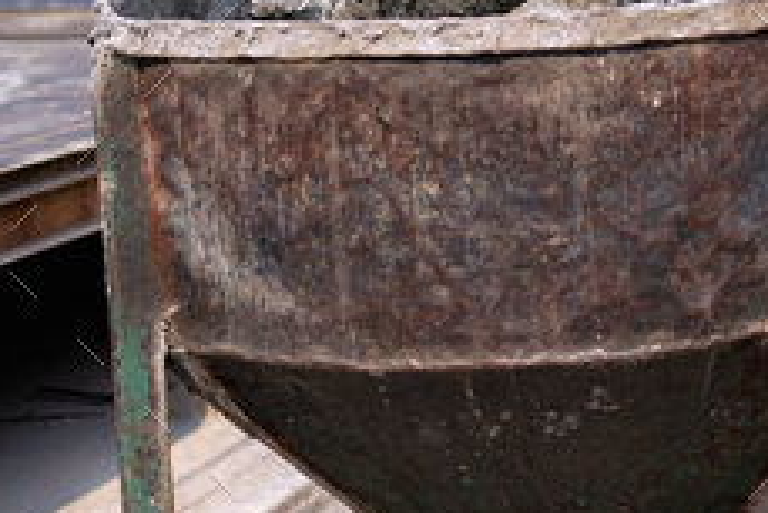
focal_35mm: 90
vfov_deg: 14.7
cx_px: 979
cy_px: -96
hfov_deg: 20.7
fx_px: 1921
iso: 100
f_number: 1.4
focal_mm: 35
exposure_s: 1/1000
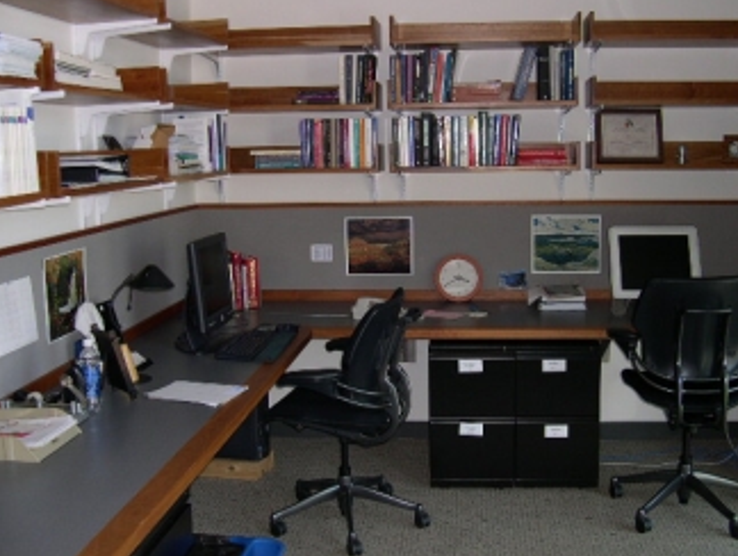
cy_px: 259
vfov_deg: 35.2
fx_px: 875
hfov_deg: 45.7
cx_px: 390
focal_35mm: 41
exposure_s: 1/60
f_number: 2.8
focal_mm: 8
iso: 111
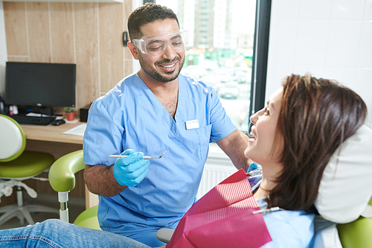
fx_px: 362
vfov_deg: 37.8
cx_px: 186
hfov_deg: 54.5
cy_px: 124
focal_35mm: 35
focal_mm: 35
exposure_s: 1/160
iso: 800
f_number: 3.5
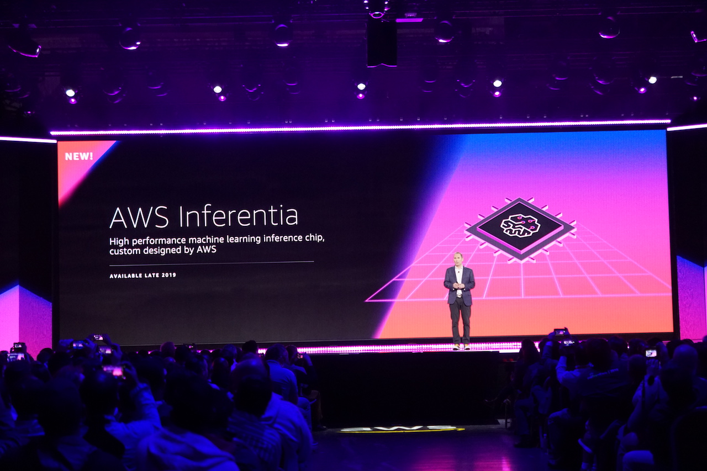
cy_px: 236
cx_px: 354
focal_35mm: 75
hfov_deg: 27.0
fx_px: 1473
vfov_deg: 18.2
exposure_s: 1/160
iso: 1600
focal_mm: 50
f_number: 2.8
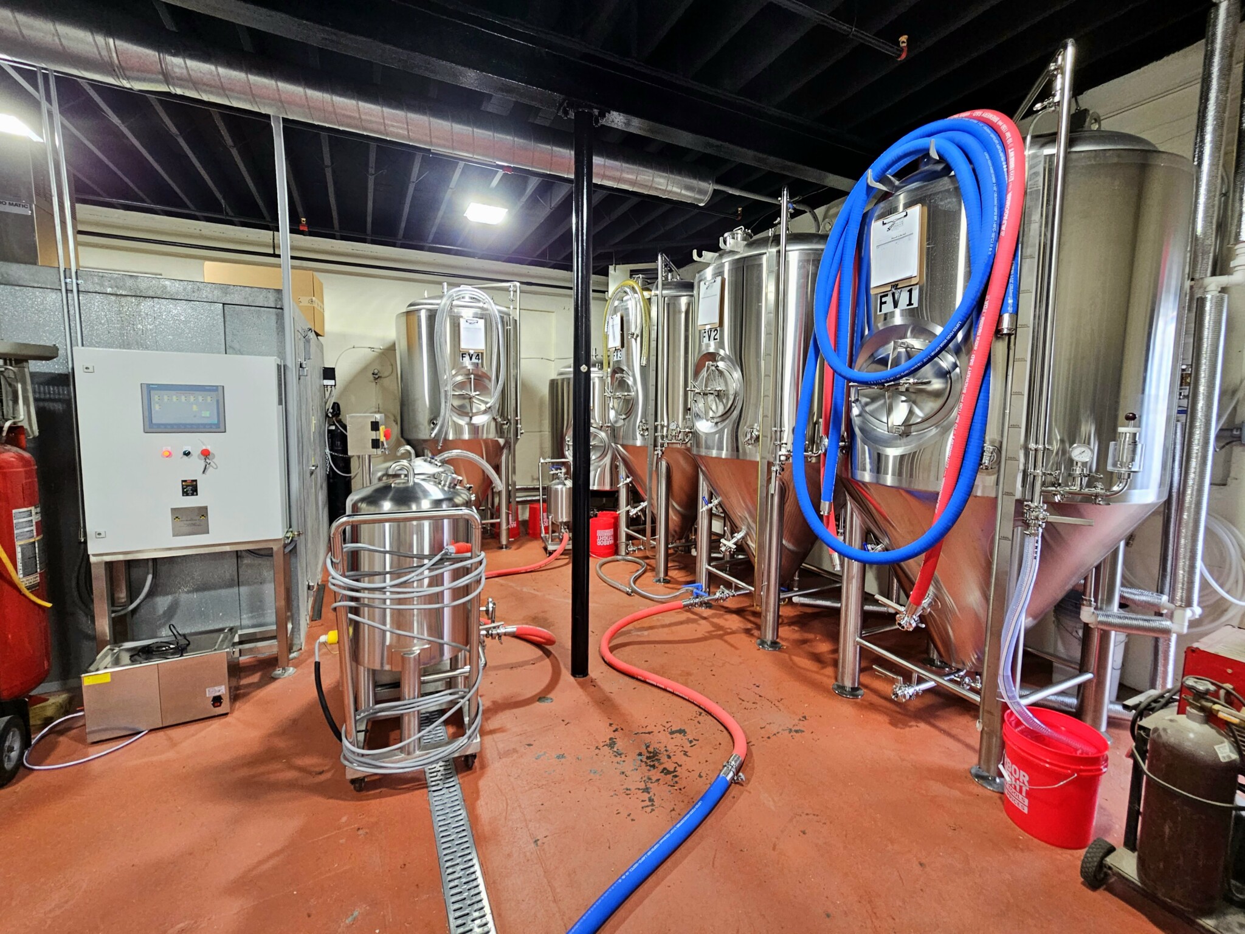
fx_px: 468
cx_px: 622
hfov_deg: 106.2
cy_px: 467
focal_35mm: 13
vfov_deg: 89.9
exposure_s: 1/60.2
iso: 250
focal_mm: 2.2
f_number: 2.2
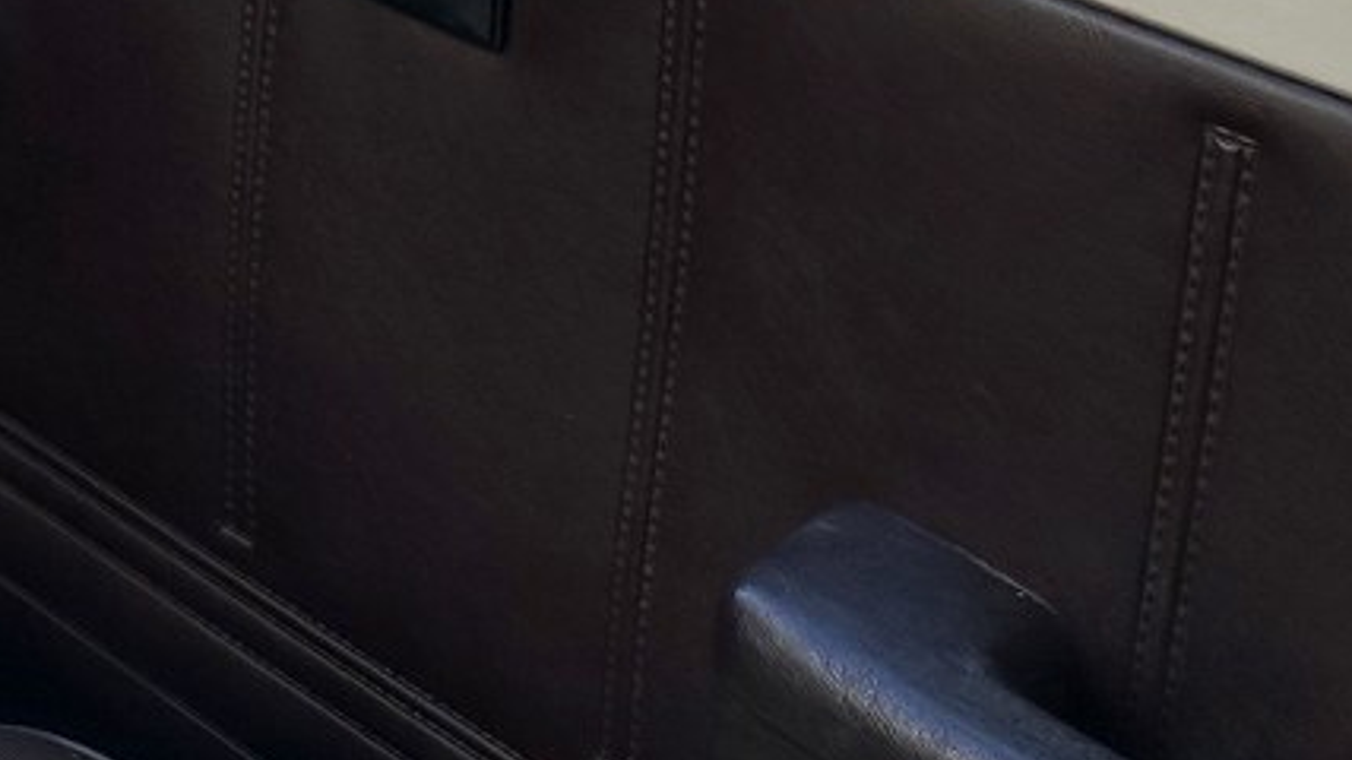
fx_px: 3513
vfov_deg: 12.2
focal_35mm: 98
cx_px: -814
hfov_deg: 18.6
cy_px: -66
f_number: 1.78
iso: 80
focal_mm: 6.86
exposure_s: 1/439
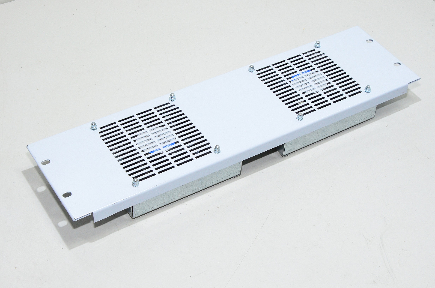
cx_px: 218
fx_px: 868
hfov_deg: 28.1
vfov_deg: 18.8
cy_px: 144
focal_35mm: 72
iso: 1600
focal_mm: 48
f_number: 16
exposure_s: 1/50
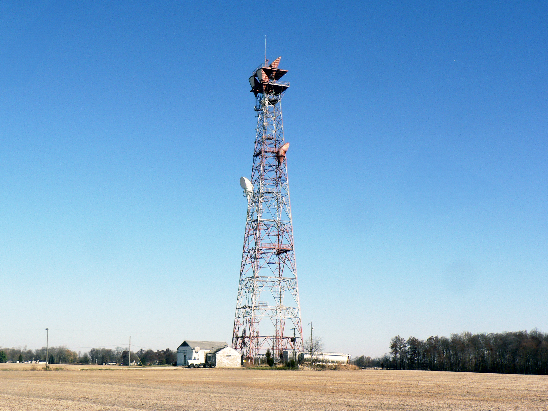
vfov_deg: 31.5
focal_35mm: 46
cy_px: 206
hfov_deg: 41.2
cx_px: 274
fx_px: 728
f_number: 5.6
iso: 80
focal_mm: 7.7
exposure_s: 1/500
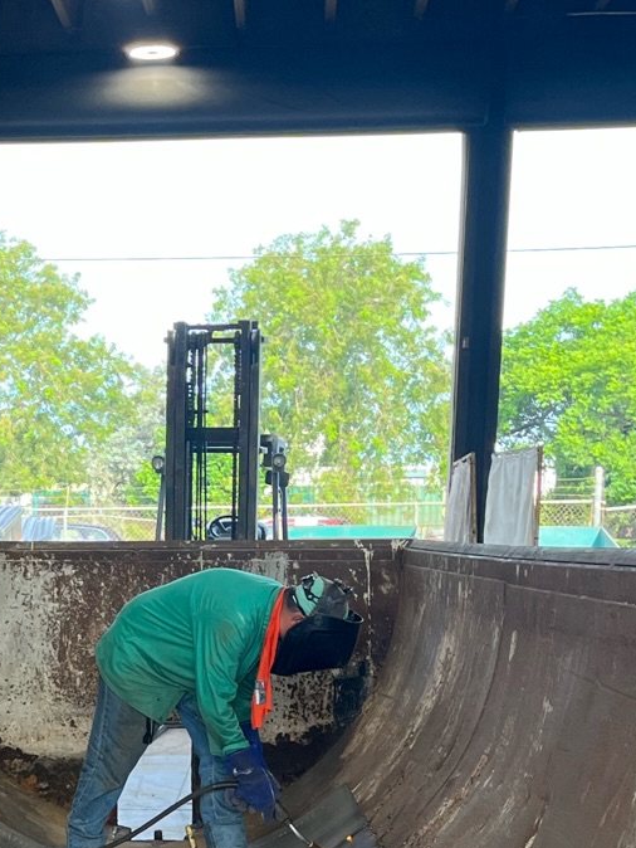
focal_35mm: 79
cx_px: 82
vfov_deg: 22.5
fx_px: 1934
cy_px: 1057
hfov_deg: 18.4
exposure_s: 1/170
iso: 64
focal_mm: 5.1
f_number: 1.6
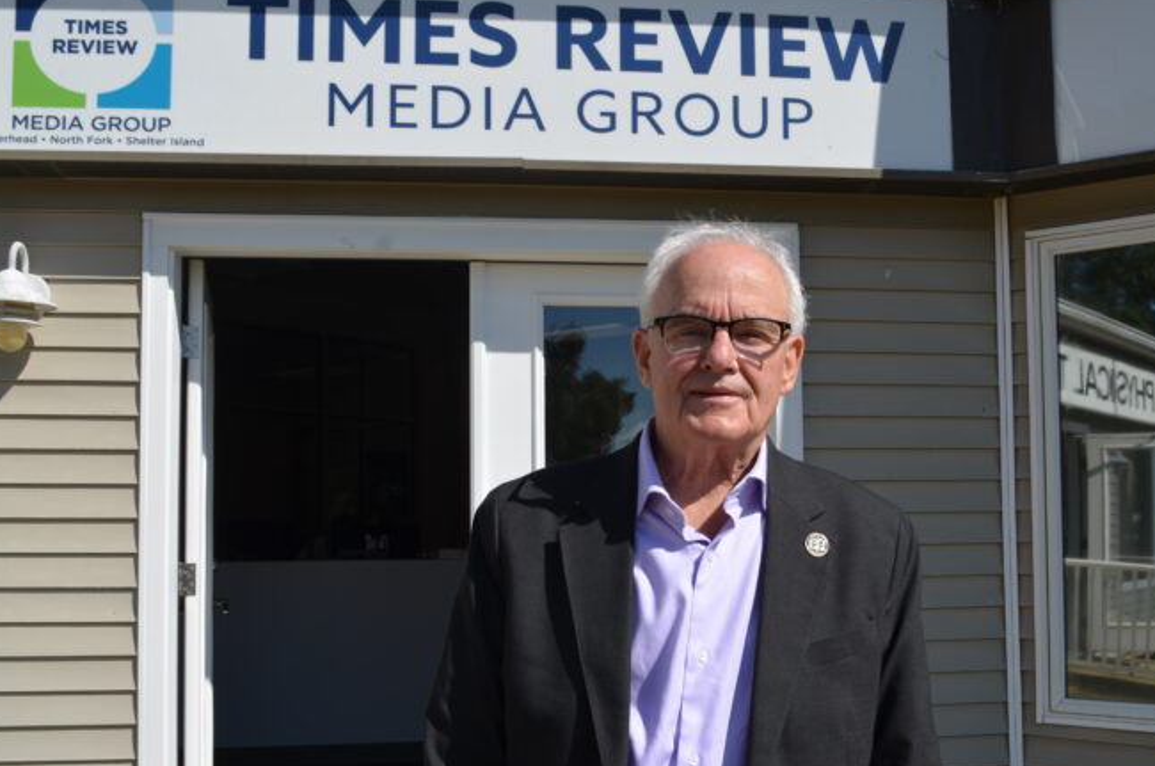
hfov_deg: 49.6
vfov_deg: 34.0
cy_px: 442
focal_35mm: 39
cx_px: 613
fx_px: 1249
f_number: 8
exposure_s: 1/250
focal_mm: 22
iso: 100
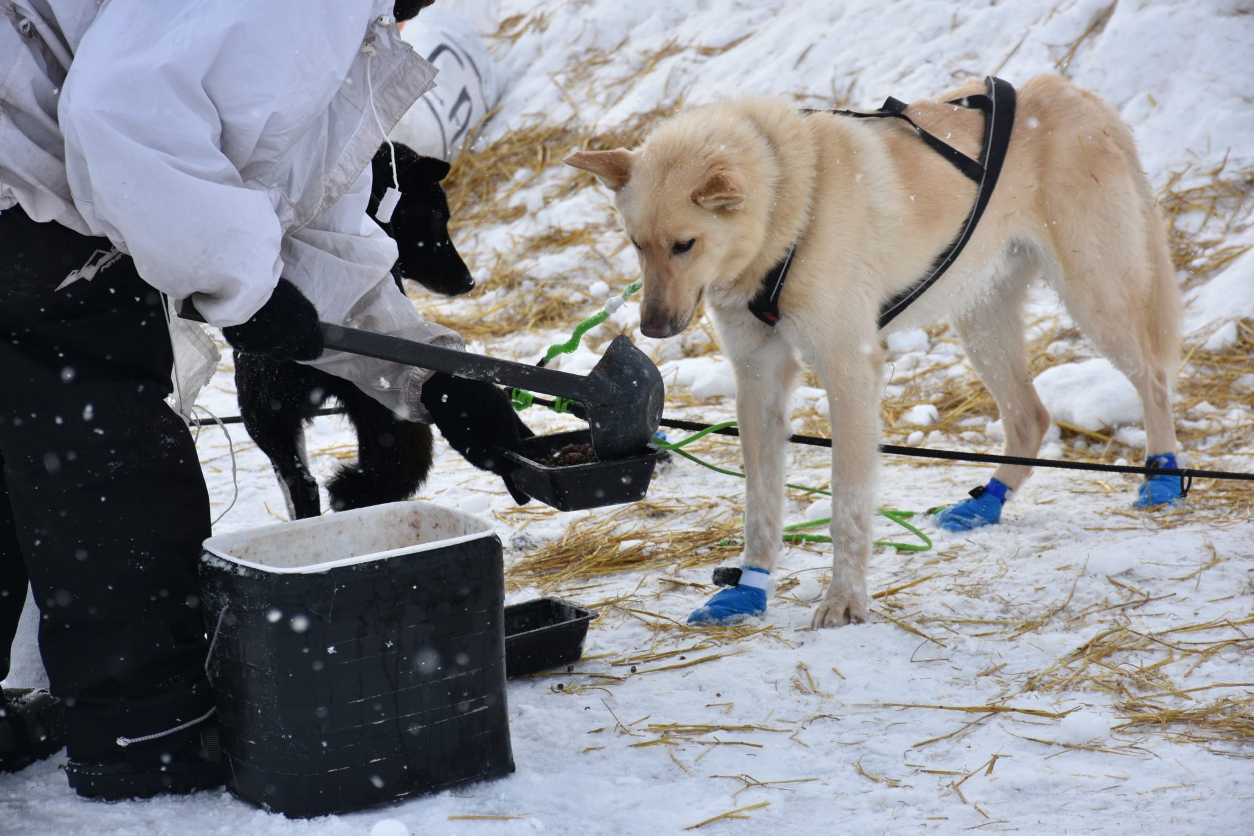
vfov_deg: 8.7
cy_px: 418
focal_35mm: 158
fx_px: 5485
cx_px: 627
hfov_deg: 13.0
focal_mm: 105
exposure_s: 1/1000
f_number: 8
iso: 360
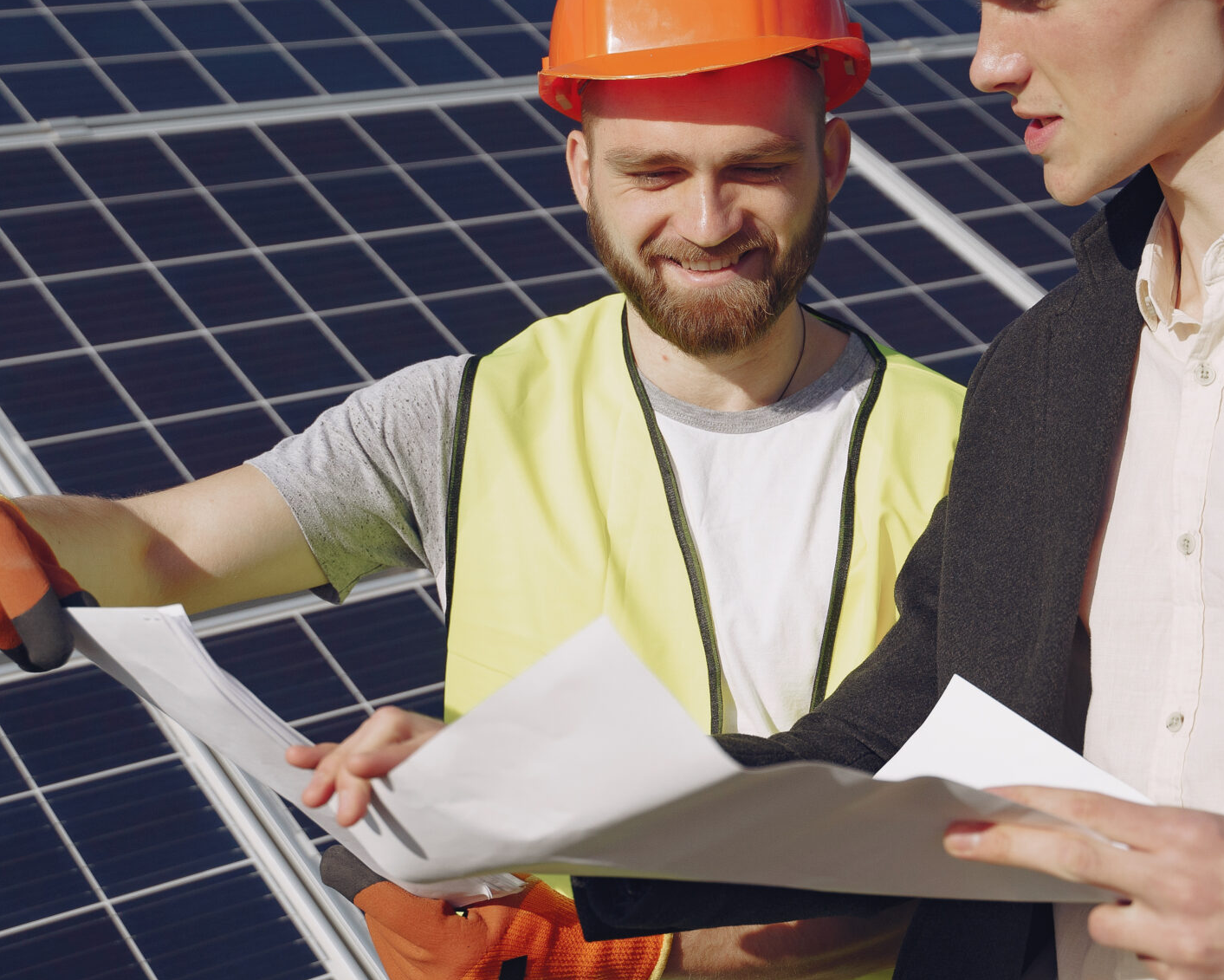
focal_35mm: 68
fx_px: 2464
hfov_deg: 27.9
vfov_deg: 22.5
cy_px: 410
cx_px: 623
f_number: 3.5
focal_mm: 40
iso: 500
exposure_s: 1/8000
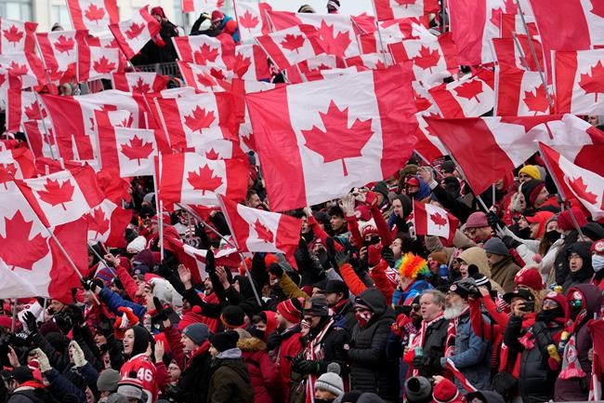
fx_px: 5669
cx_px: 302
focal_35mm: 338
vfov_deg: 4.1
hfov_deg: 6.1
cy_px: 202
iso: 1000
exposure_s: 1/640
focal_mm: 338
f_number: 10
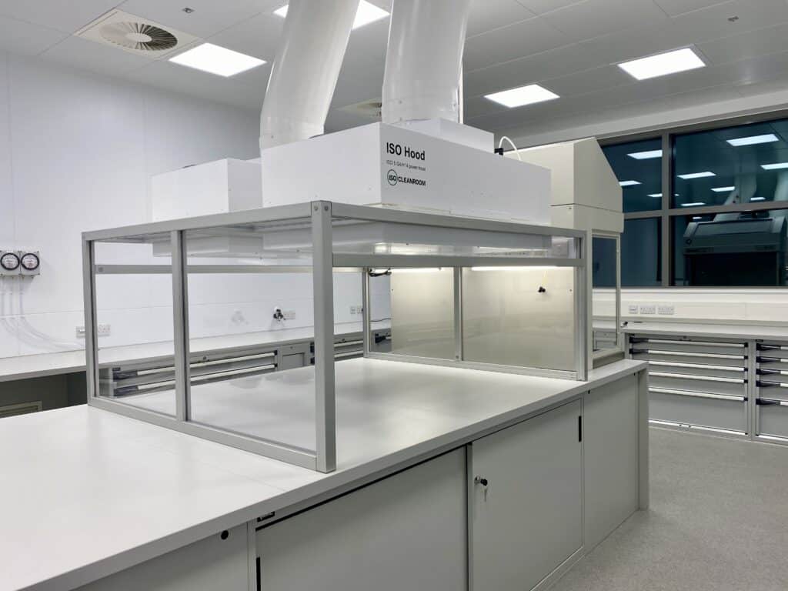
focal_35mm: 26
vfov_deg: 53.1
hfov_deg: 67.3
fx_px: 592
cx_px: 394
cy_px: 296
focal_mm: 4.25
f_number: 1.8
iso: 40
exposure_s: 1/100
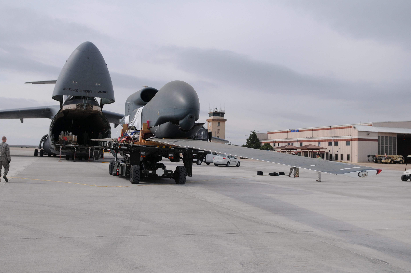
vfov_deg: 34.9
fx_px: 433
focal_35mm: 38
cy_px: 120
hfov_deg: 50.7
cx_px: 193
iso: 200
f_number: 4.5
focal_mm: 22
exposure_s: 1/3200
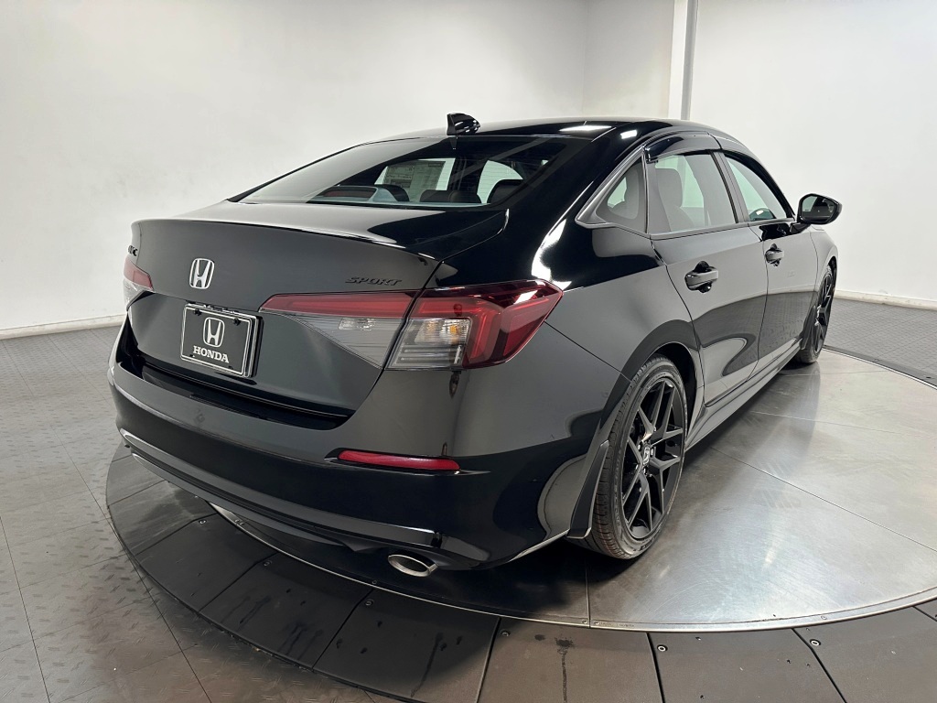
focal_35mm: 24
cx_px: 468
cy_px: 352
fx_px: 650
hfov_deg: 71.6
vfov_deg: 56.8
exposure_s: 1/60
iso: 400
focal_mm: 6.86
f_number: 1.78
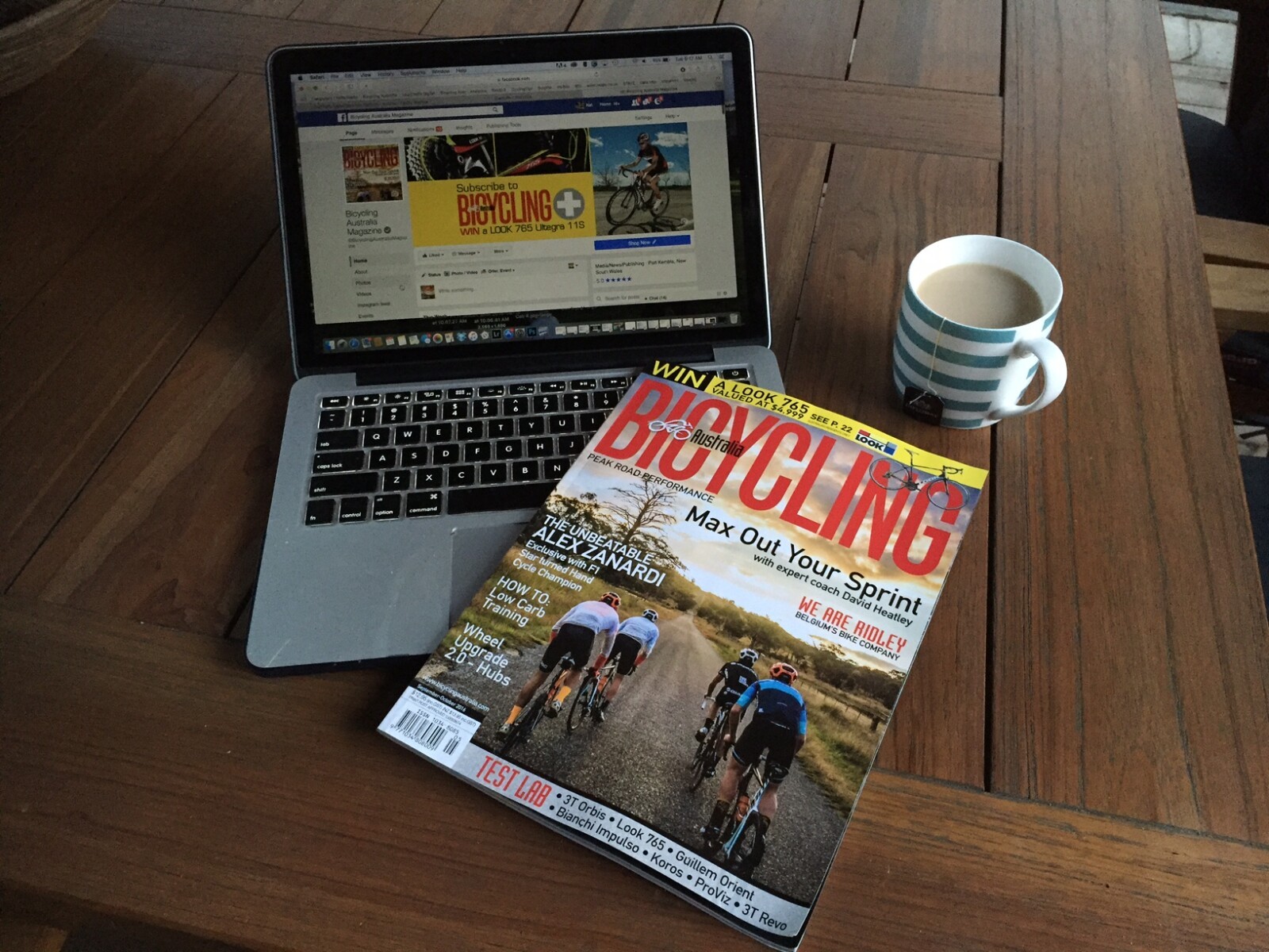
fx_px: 1063
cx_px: 634
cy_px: 476
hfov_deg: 61.7
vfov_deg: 48.2
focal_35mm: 29
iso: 250
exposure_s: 1/20
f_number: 2.2
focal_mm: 4.15
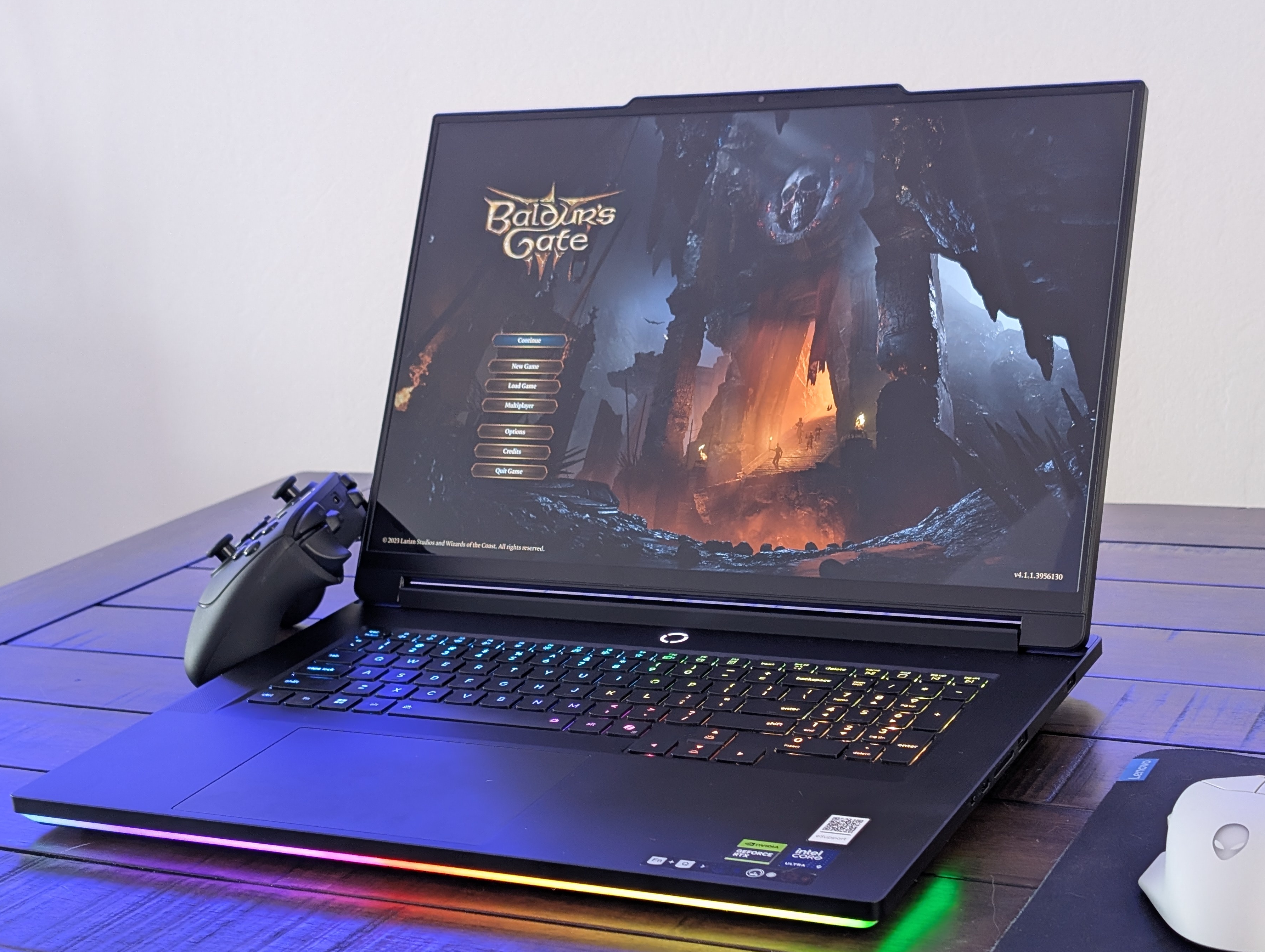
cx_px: 640
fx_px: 2049
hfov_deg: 34.3
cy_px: 534
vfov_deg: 26.1
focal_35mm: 56
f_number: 1.68
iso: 82
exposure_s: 1/32.8
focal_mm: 6.9
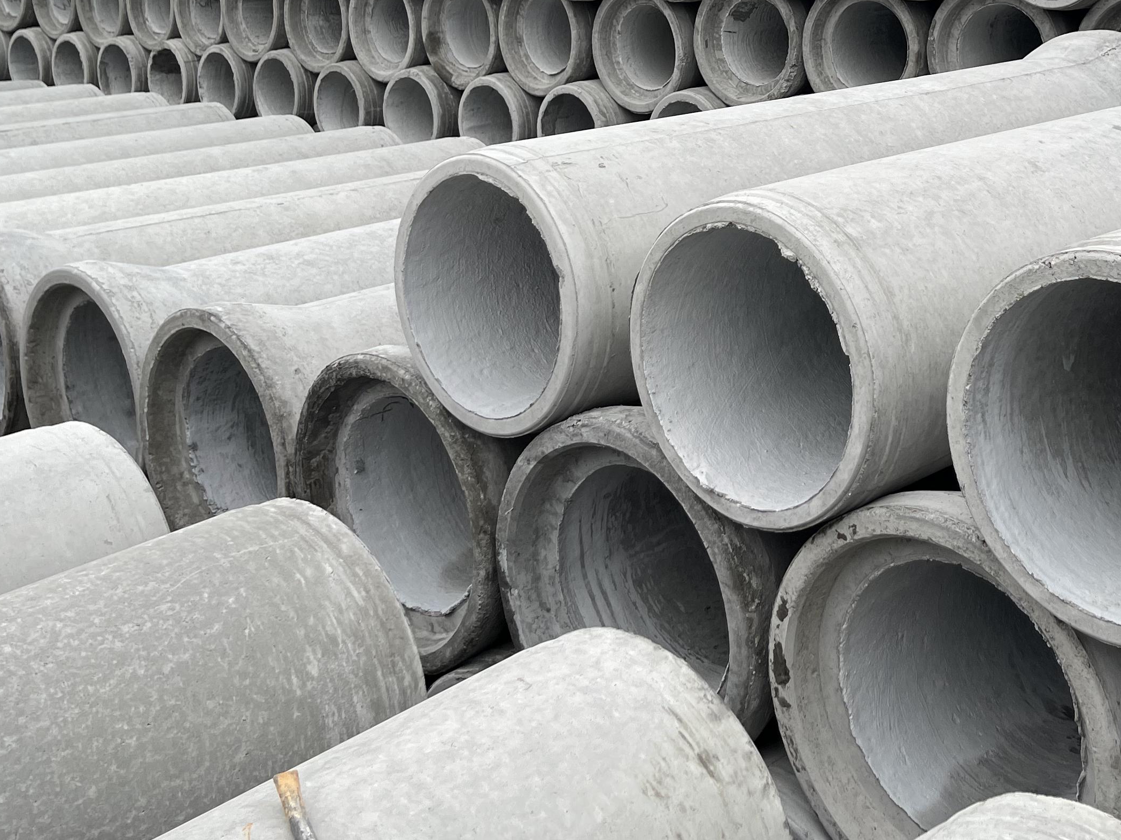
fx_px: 1619
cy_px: 75
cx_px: 815
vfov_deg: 28.0
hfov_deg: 37.4
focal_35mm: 50
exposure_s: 1/121
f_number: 1.6
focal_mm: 5.1
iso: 50
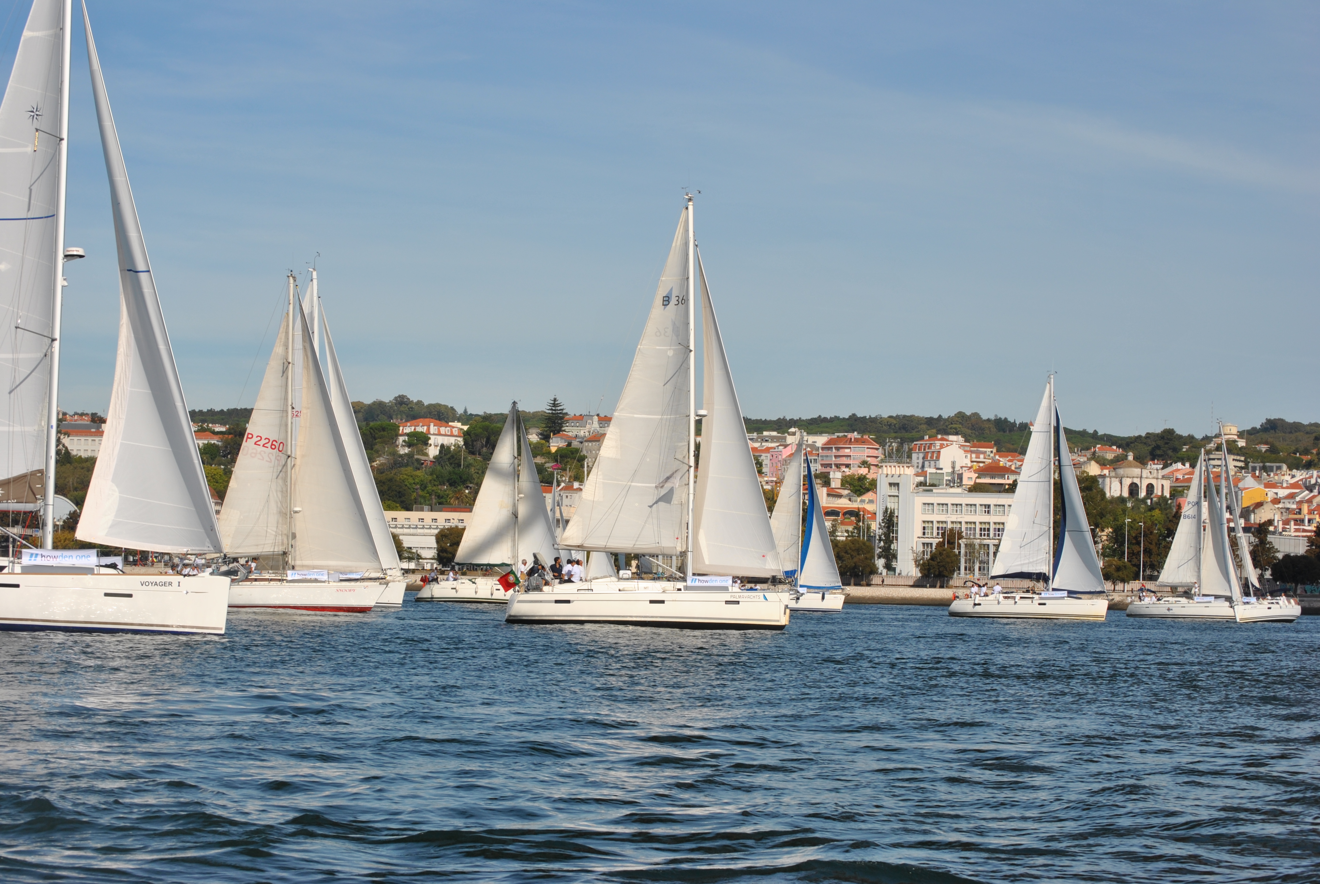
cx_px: 660
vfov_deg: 16.6
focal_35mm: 82
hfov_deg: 24.6
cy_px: 442
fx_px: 3029
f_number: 9
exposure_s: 1/320
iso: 100
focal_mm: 55
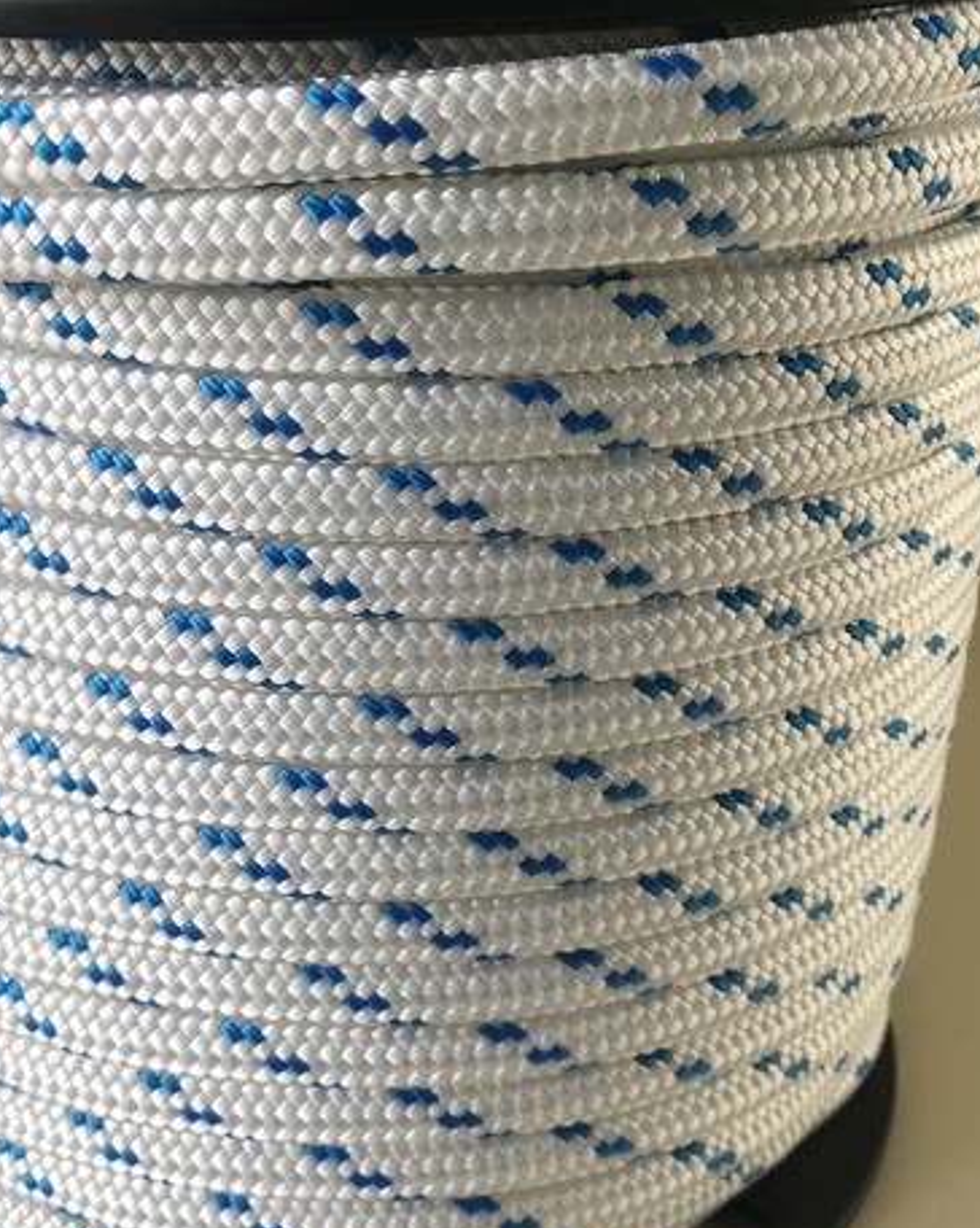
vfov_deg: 38.8
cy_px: 652
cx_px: 285
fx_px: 1743
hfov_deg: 31.0
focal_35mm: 48
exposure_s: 1/100
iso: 25
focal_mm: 3.99
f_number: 1.8
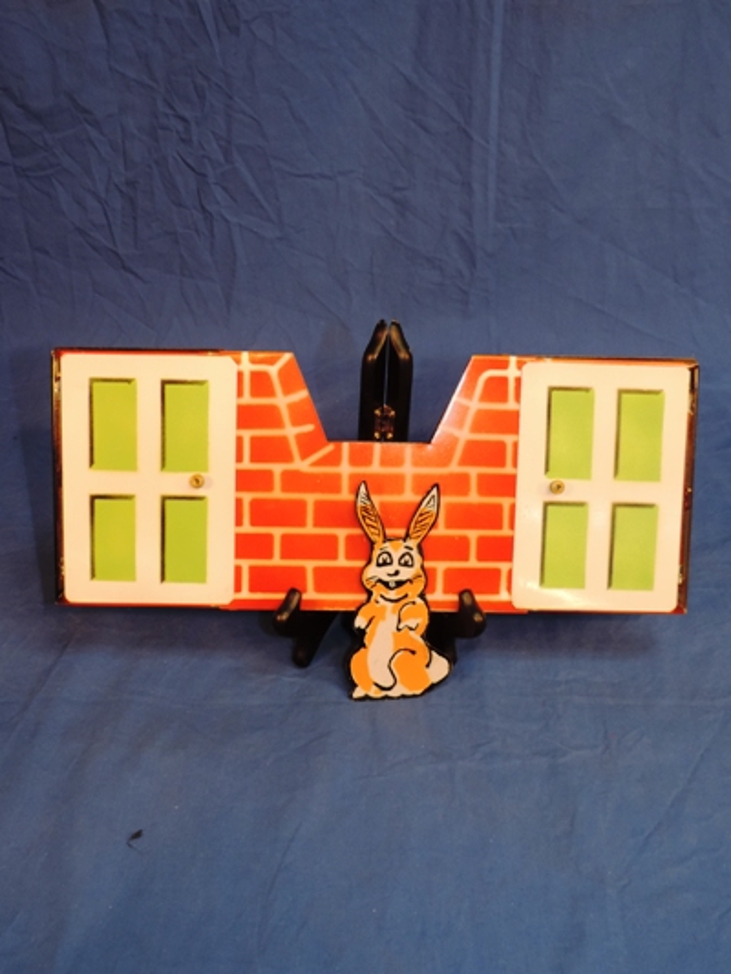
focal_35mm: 35
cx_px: 366
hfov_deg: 40.7
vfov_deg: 52.6
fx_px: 985
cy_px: 487
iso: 110
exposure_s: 1/40
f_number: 3.3
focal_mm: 6.2
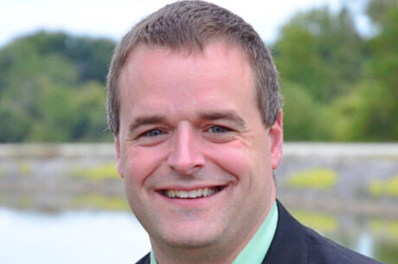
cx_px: 203
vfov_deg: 6.1
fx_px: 2472
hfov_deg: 9.2
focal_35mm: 224
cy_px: 219
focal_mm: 70
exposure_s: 1/250
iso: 1250
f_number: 4.5
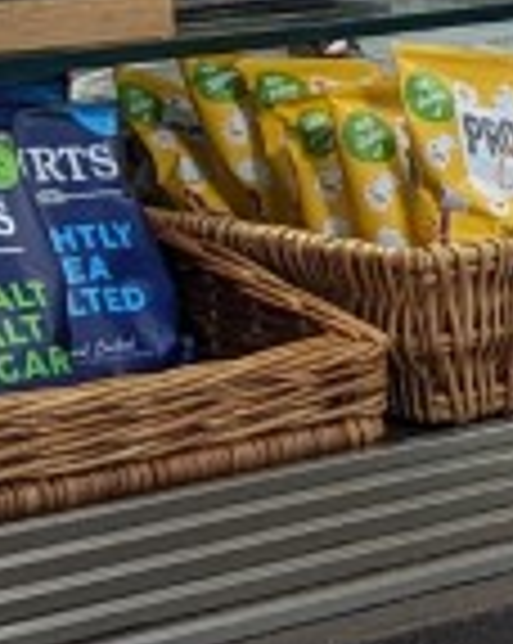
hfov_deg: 7.1
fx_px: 3728
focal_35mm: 196
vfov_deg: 9.8
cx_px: 1519
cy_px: 576
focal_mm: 6.81
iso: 182
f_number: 1.85
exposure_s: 1/100
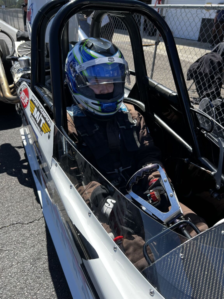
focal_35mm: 26
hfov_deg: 53.1
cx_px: 112
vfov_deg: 67.3
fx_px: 224
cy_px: 150
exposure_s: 1/1751
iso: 50
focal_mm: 5.7
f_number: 1.5
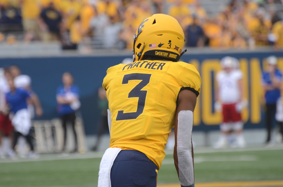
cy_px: 94
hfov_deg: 4.6
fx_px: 3530
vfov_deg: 3.0
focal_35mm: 450
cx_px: 142
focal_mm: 300
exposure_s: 1/500
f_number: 5.6
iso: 1000
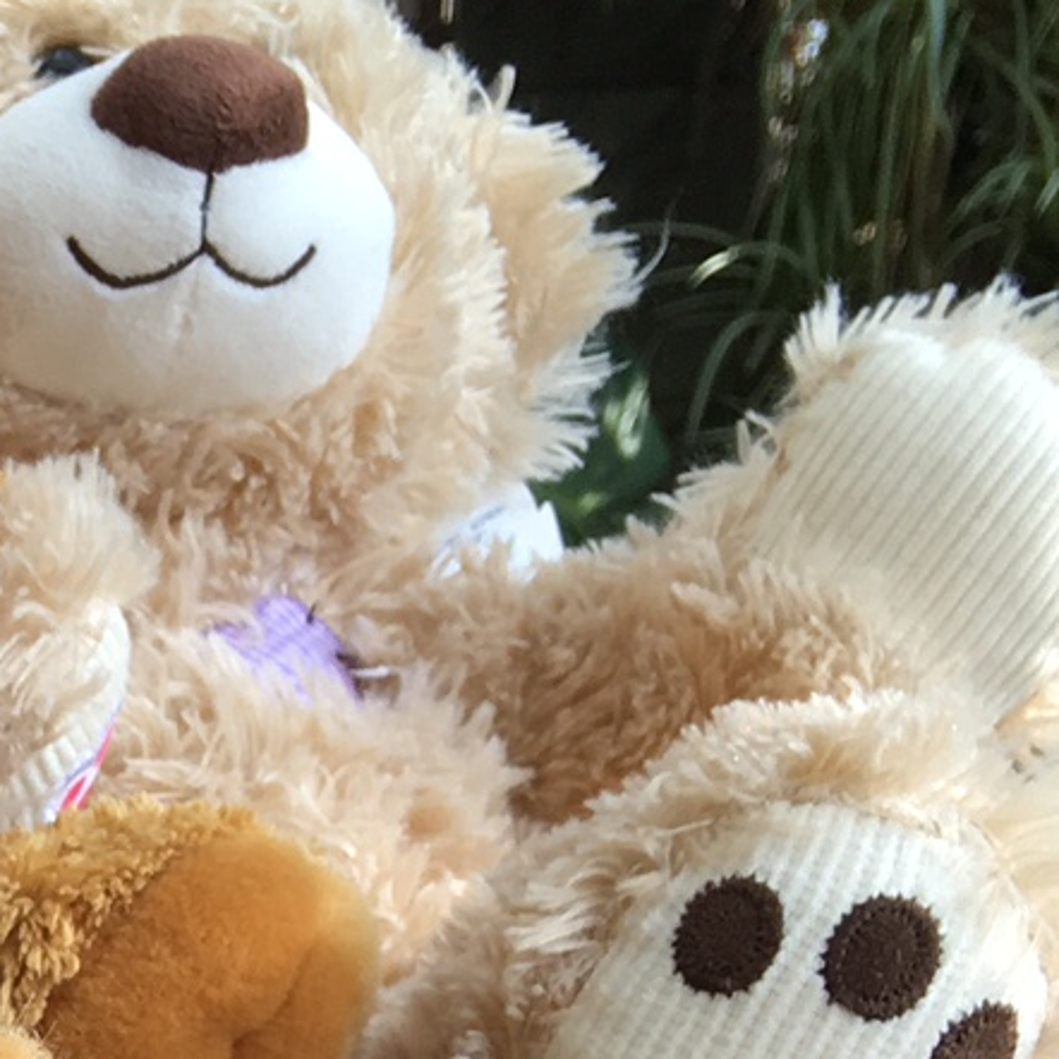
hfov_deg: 13.5
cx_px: -781
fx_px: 4050
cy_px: 1433
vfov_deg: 14.2
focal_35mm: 117
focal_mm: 4.15
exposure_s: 1/115
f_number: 2.2
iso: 25
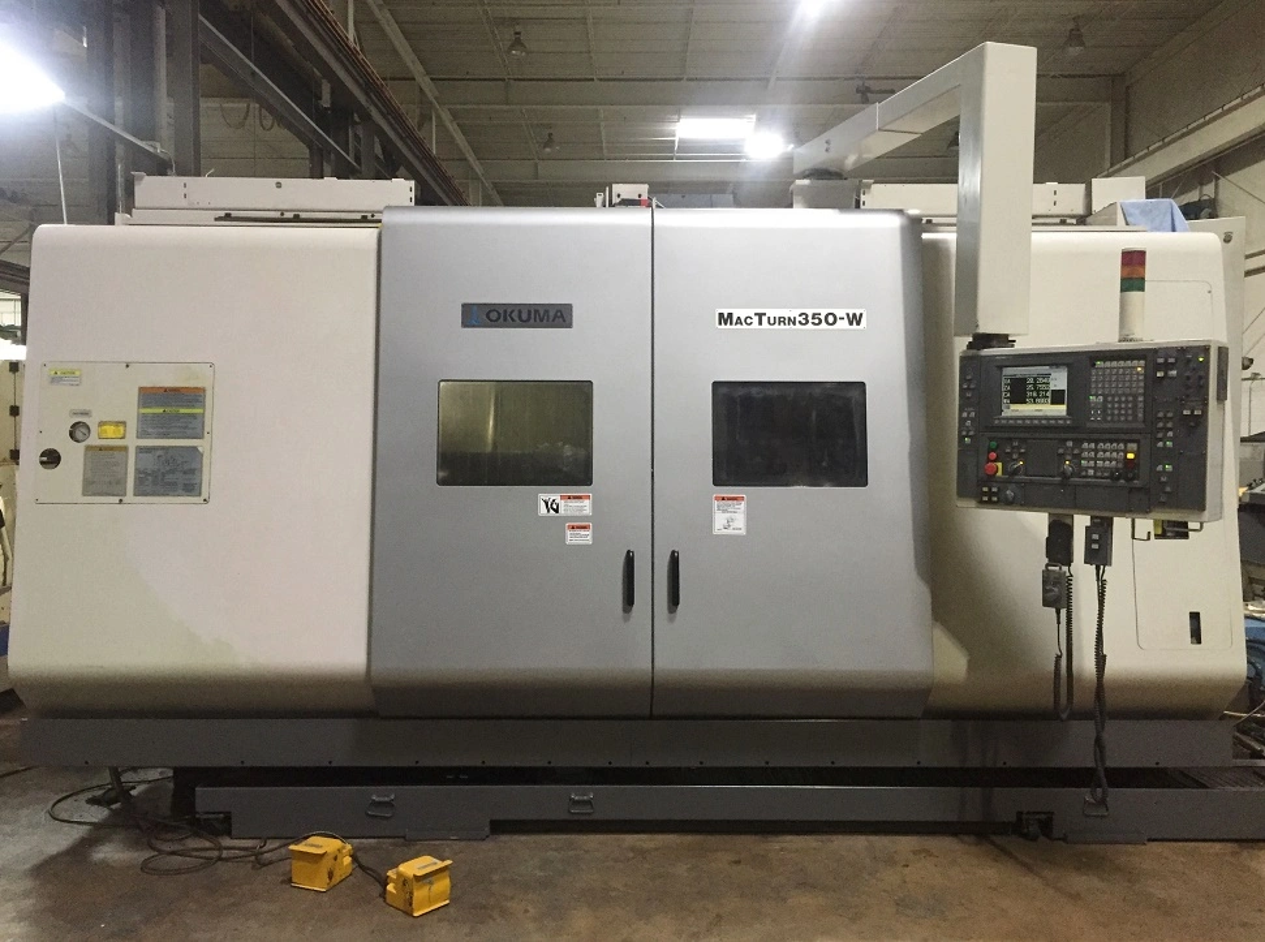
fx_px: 1057
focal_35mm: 29
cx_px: 632
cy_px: 471
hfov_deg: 61.8
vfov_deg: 48.0
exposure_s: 1/30
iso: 250
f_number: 2.2
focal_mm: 4.15
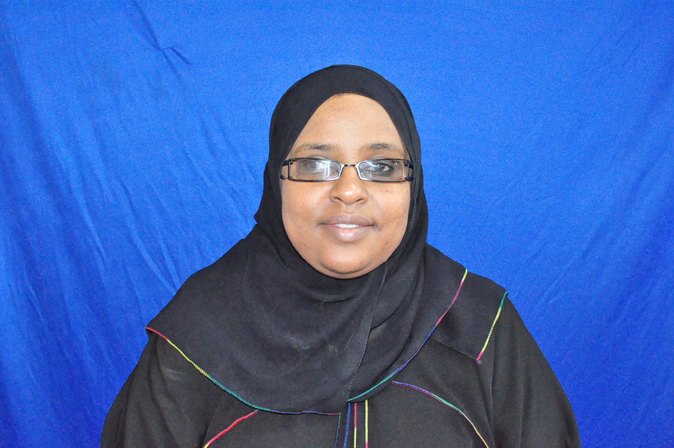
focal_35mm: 42
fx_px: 785
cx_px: 337
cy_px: 224
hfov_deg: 46.4
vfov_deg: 31.8
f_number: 7.1
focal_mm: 28
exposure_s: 1/60
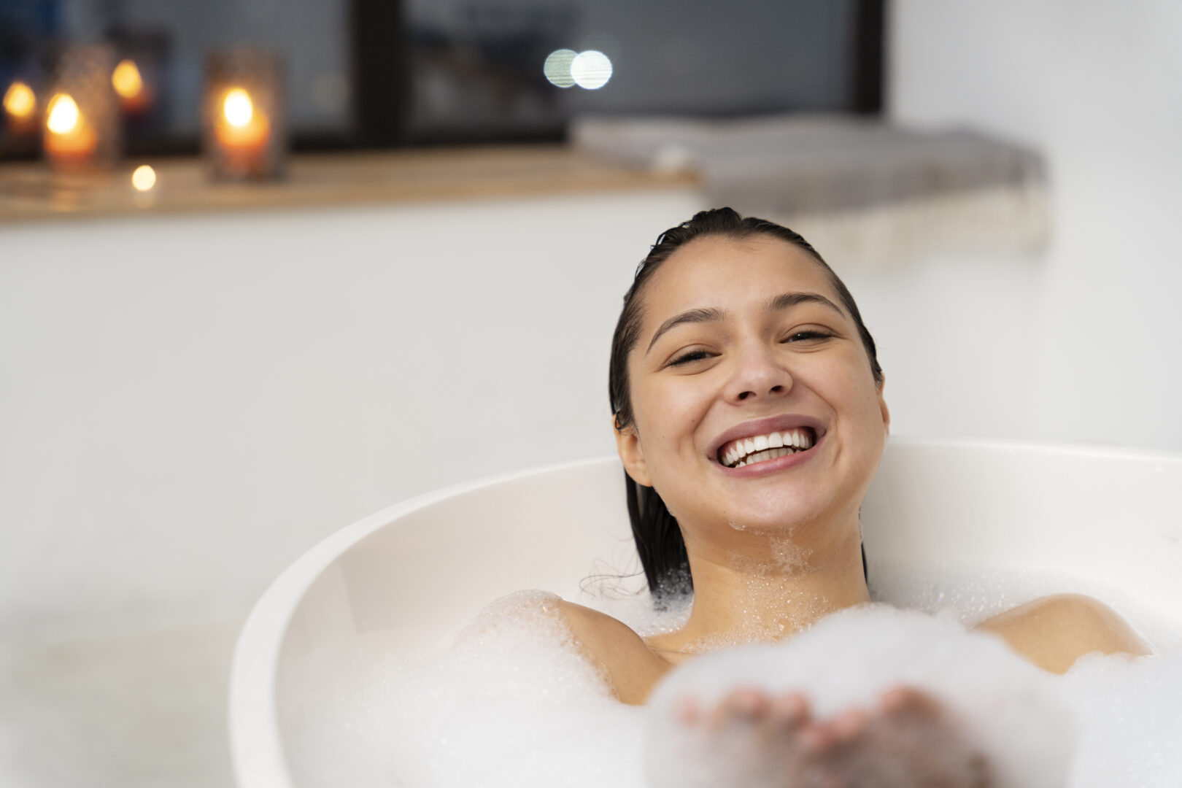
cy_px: 394
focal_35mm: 70
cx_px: 591
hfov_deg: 28.8
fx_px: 2298
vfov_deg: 19.5
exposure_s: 1/60
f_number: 2.8
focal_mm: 70
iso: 500
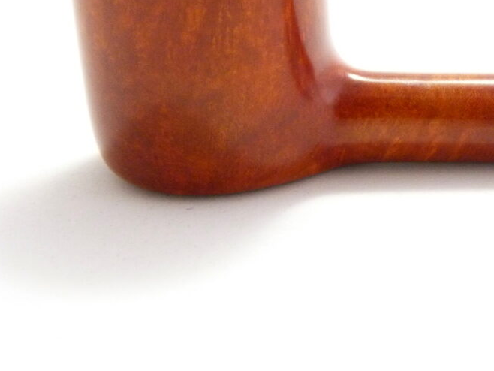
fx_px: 1299
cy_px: 51
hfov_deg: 20.4
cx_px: 555
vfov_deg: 16.1
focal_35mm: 91
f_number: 3.1
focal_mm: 7.1
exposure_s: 1/20
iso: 400
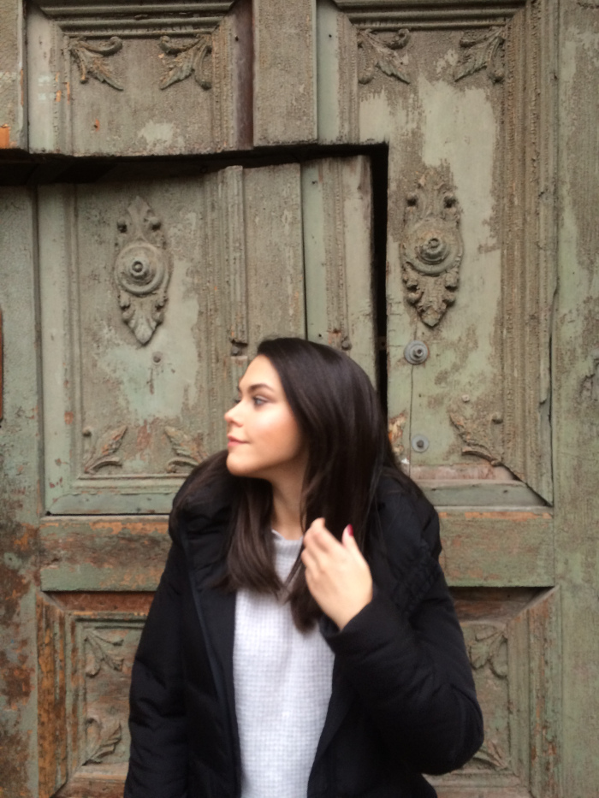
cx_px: 300
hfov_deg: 48.2
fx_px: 669
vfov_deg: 61.7
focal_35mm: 29
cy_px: 399
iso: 64
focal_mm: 4.15
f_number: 2.2
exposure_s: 1/33
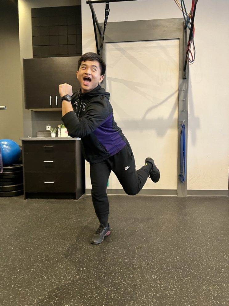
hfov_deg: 53.1
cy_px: 153
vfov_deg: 67.3
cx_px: 114
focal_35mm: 26
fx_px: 229
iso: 400
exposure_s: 1/40
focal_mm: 5.7
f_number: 1.5
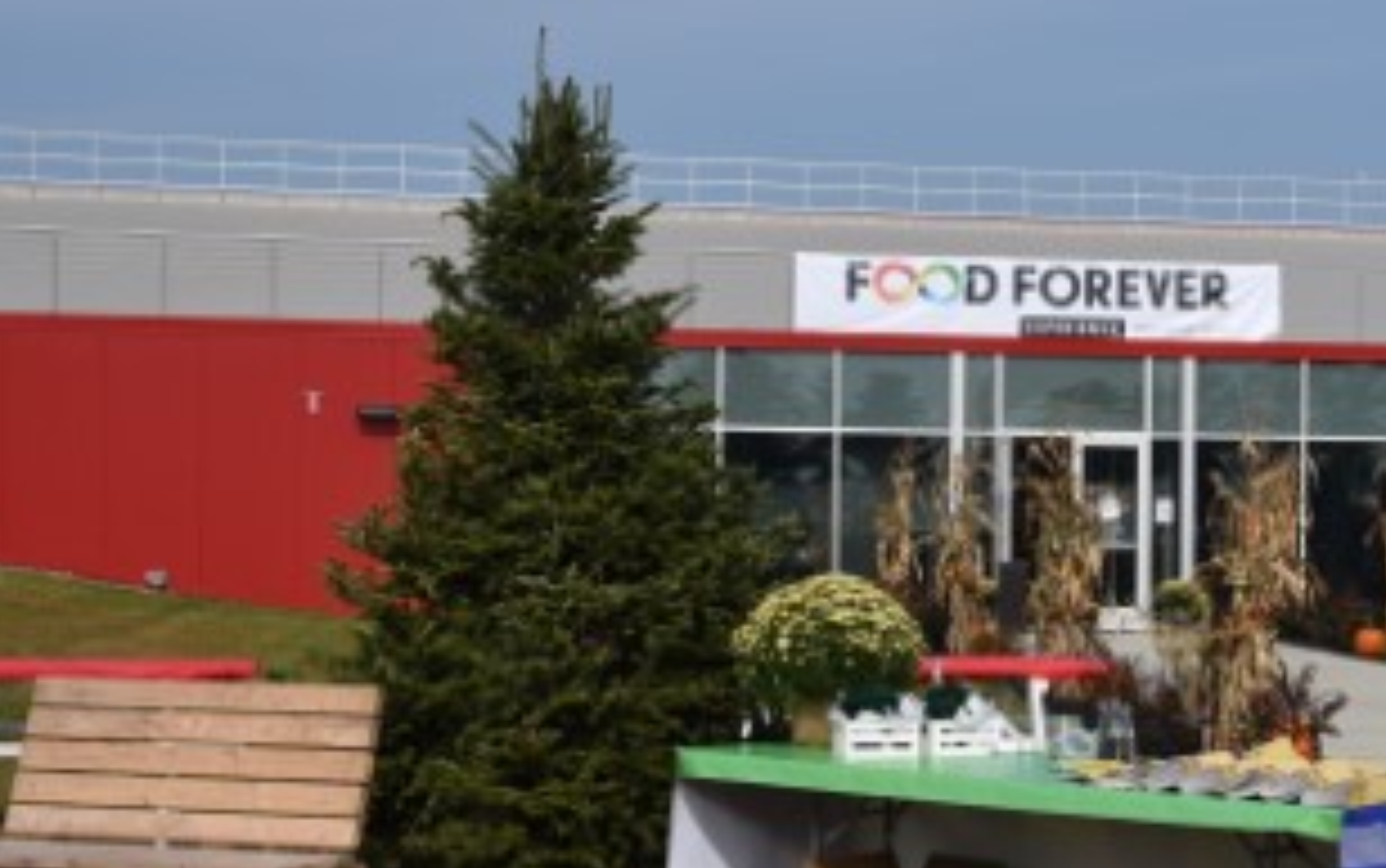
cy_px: 524
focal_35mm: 80
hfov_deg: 25.3
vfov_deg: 16.3
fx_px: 3024
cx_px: 1130
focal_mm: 44
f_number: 5
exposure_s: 1/3200
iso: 320
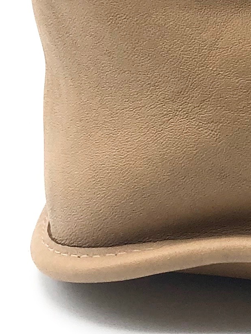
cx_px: 565
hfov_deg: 9.8
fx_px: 1314
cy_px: 90
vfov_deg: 14.5
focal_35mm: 136
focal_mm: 3.99
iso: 20
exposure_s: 1/294
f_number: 1.8
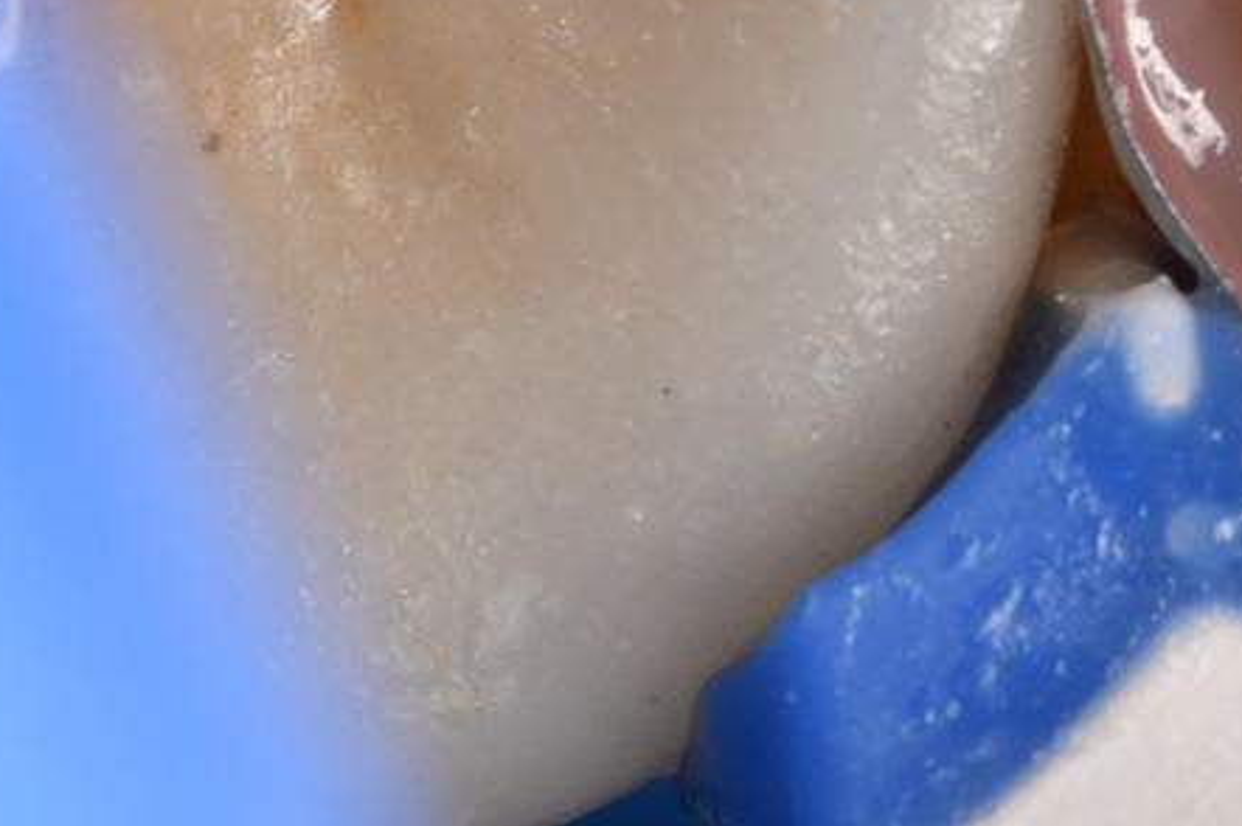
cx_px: 1767
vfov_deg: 2.9
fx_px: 16547
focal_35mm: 480
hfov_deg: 4.3
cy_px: -292
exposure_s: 1/160
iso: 200
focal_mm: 105
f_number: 32
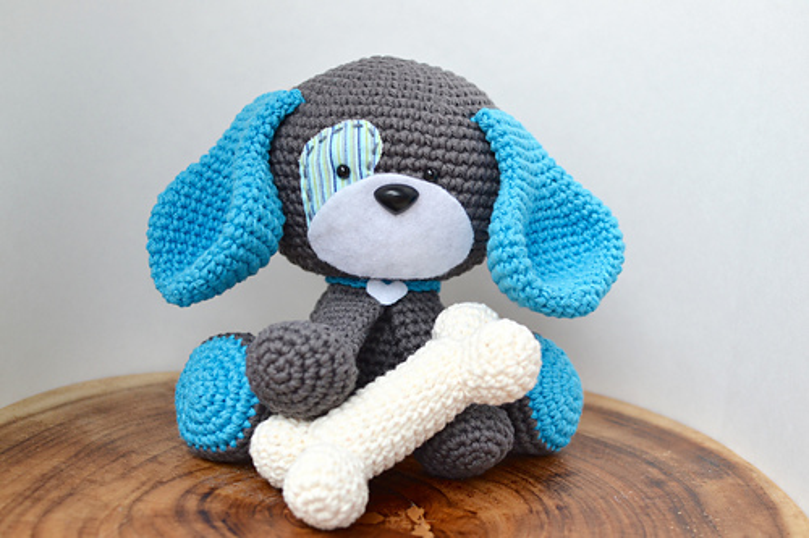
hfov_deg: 37.9
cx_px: 404
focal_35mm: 52
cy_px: 269
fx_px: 1179
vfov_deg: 25.7
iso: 400
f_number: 3.5
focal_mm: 35
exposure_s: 1/60
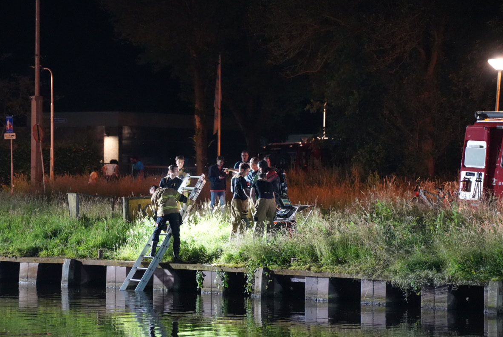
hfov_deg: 14.0
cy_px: 199
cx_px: 228
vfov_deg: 9.4
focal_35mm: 146
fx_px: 2042
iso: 12800
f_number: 2.8
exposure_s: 1/50
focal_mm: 107
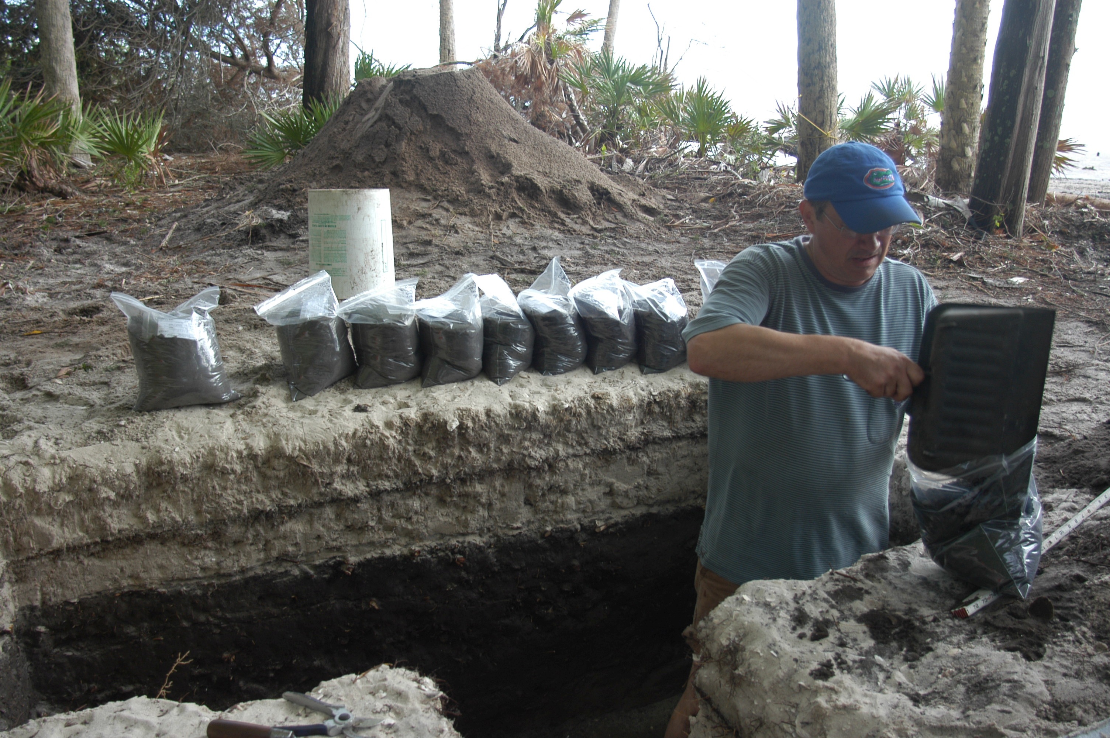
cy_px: 369
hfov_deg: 62.0
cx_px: 555
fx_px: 924
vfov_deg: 43.5
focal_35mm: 30
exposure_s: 1/125
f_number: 5.6
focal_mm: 20
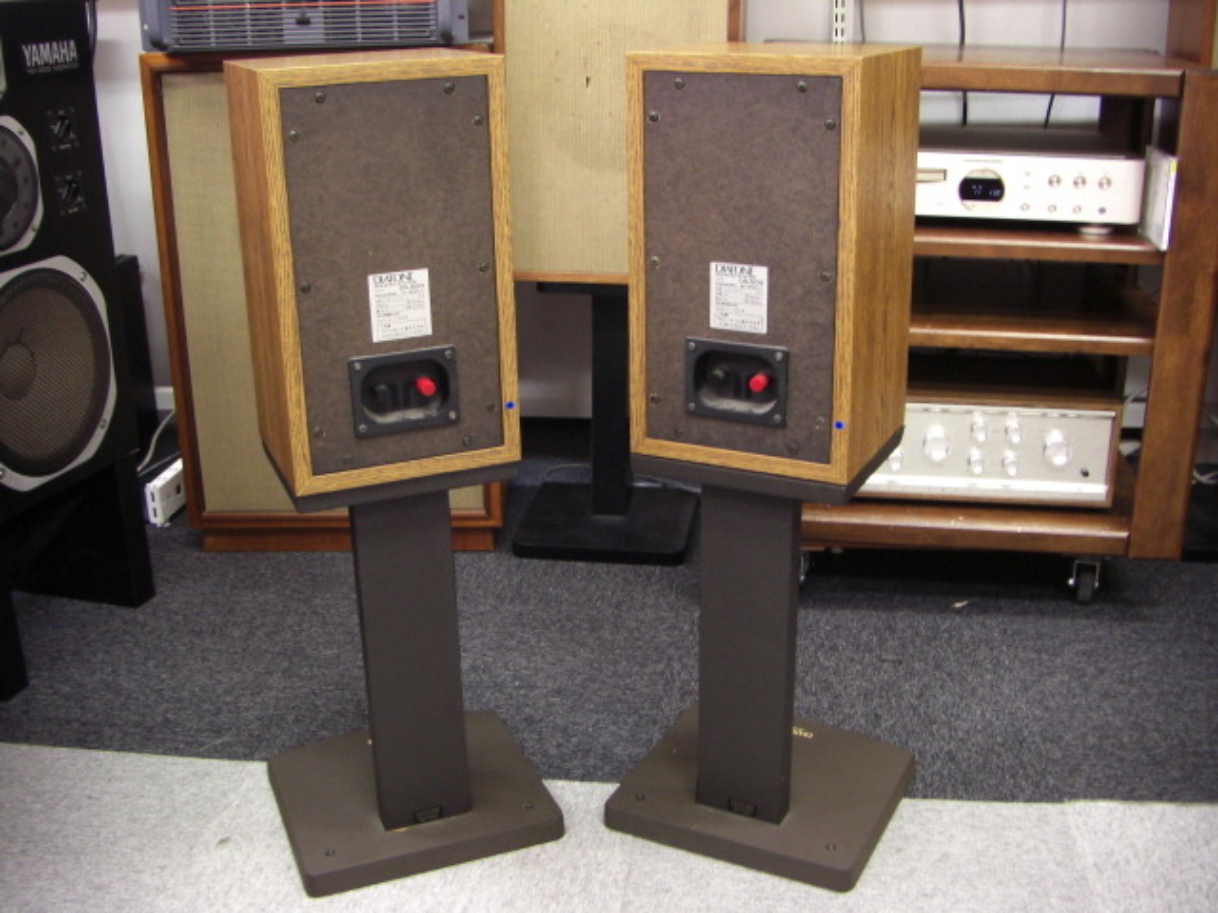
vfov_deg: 37.7
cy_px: 456
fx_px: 1337
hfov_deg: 49.0
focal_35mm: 38
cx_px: 609
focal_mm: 6.3
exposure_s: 1/6
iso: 200
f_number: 3.4
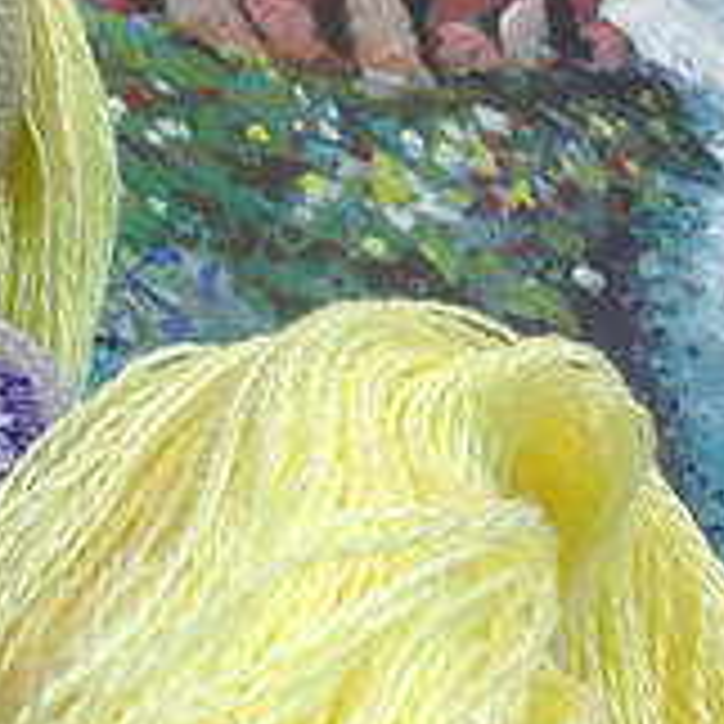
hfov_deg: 17.7
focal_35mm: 96
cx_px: 29
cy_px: 391
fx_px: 2272
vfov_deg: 18.1
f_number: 2.4
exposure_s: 1/30
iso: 64
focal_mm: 4.28
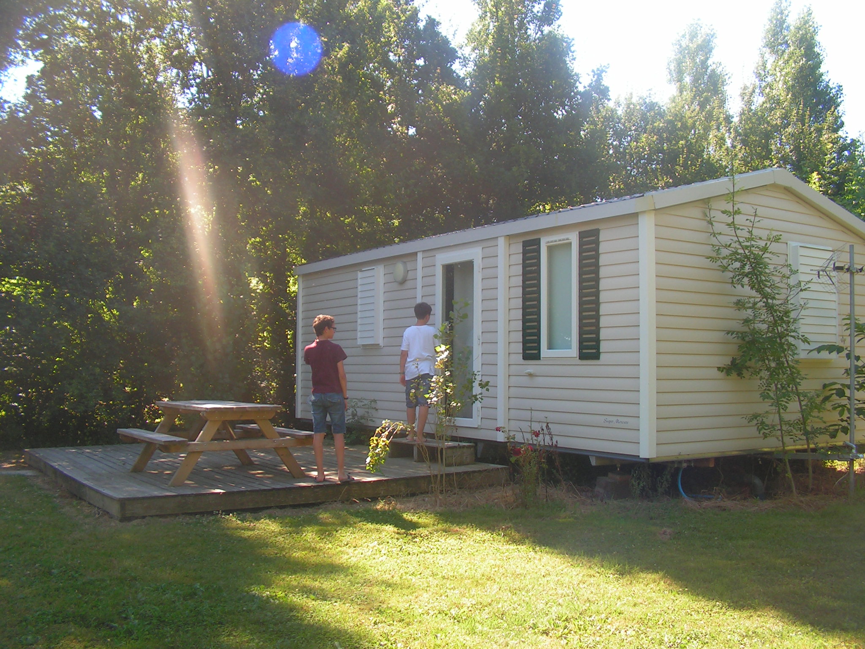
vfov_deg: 39.7
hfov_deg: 51.4
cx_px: 432
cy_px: 324
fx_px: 900
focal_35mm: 36
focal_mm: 6
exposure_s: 1/200
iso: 64
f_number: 3.2
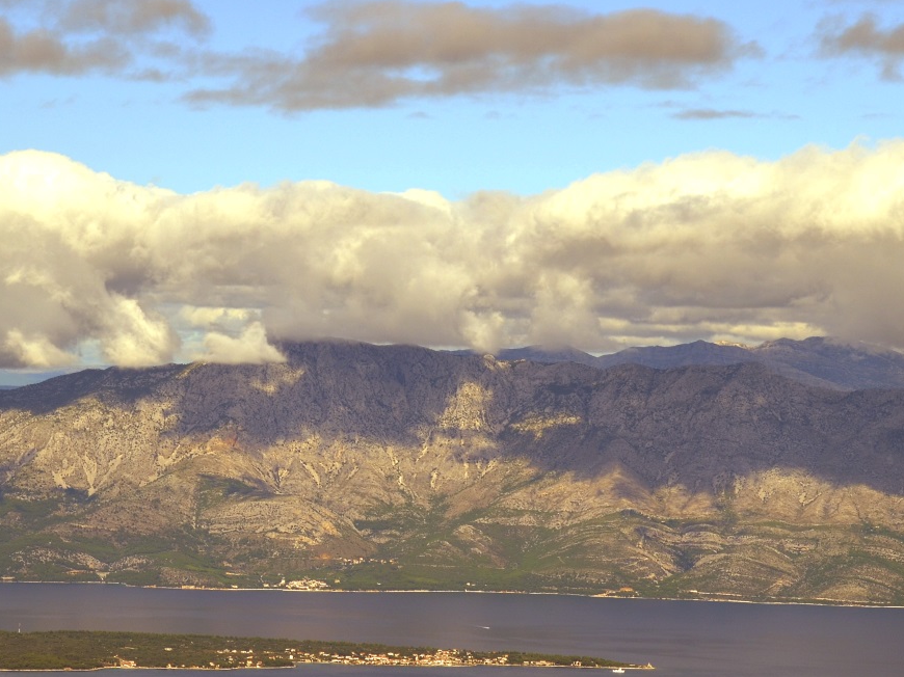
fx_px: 3577
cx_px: 428
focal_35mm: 137
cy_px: 350
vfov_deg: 10.8
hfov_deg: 14.4
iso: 100
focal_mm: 60
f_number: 10
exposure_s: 1/400
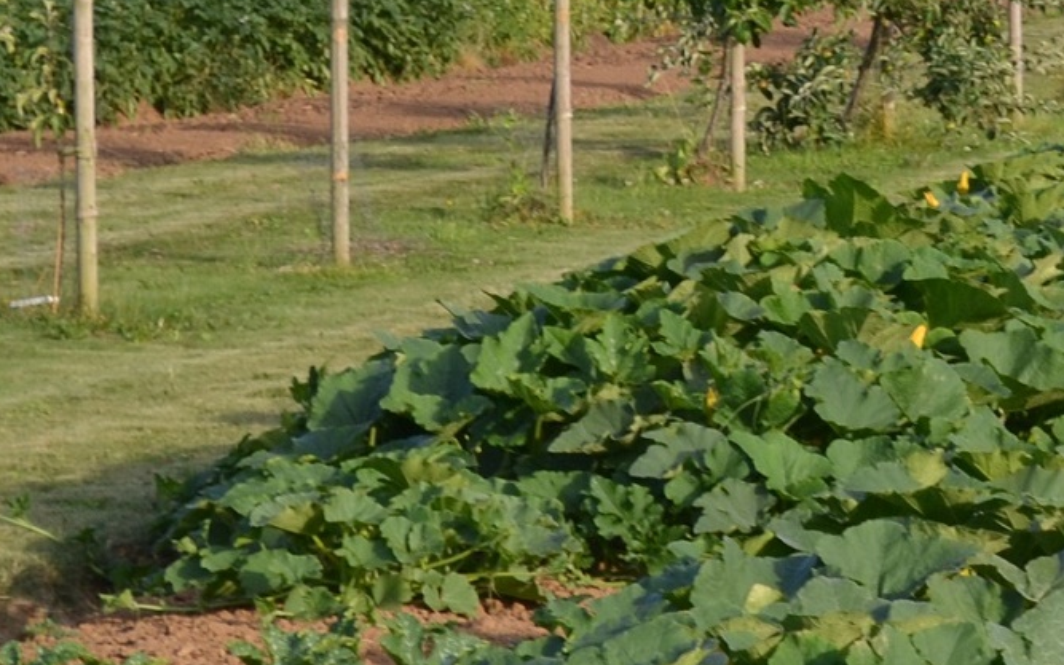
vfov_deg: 4.8
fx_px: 7946
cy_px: 238
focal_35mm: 274
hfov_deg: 7.5
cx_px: 1805
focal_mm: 48
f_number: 8
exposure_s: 1/125
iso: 125
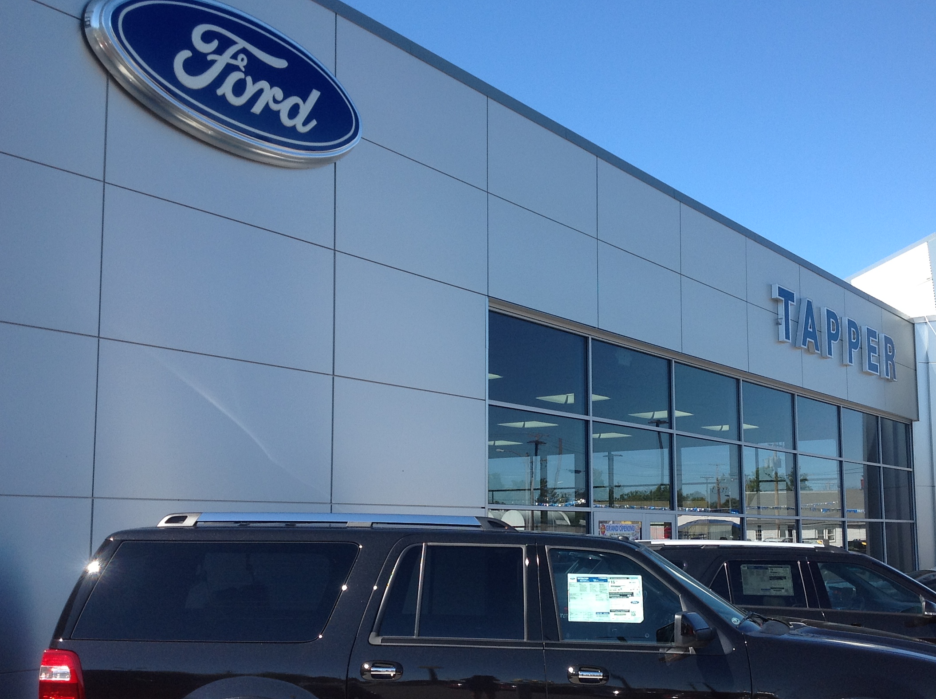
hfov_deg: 43.8
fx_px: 1161
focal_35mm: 43
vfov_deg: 33.4
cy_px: 418
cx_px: 532
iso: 80
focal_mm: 4.28
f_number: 2.4
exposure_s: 1/796
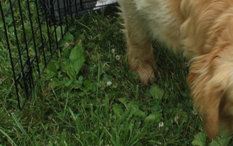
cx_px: 171
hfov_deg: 16.2
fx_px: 813
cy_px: -1
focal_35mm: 128
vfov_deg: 10.2
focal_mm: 28
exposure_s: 1/250
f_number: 8
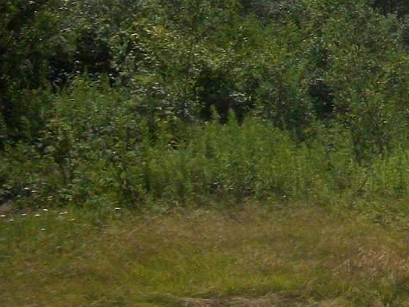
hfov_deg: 14.8
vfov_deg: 12.3
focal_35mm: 116
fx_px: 1371
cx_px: 737
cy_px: -115
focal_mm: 5.7
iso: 200
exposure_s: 1/800
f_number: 8.8
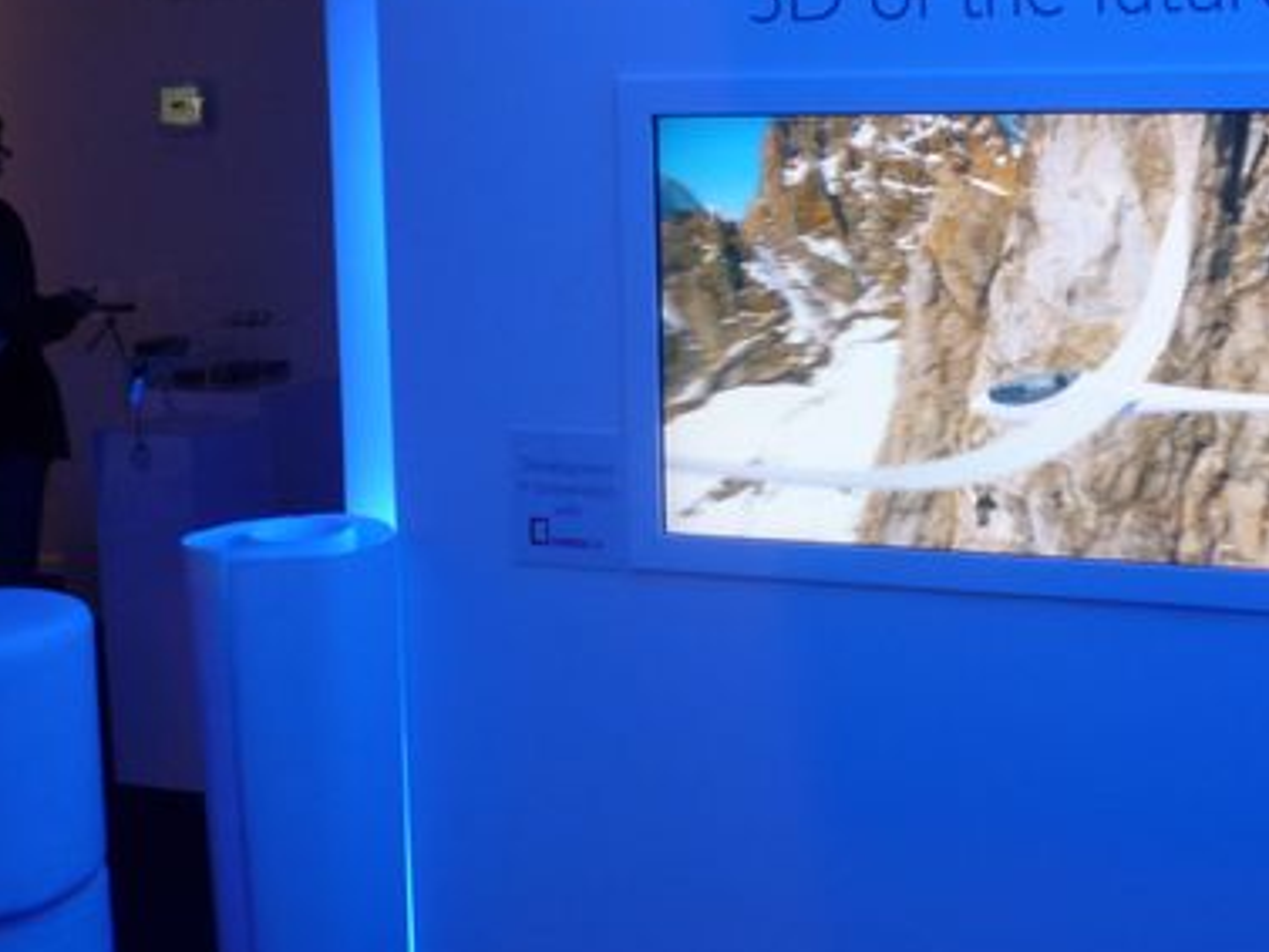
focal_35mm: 50
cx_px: 1030
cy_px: 289
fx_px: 1834
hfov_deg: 36.8
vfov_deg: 28.9
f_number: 3.3
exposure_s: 1/30
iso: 160
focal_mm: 5.2
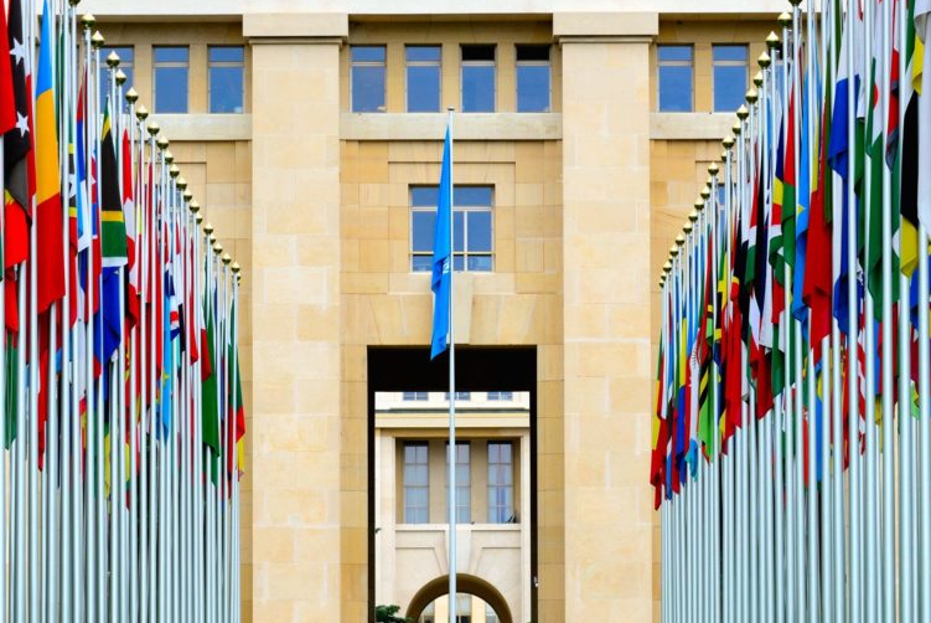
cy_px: 357
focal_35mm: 213
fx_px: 5513
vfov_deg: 6.5
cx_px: 446
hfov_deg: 9.7
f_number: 10
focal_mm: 125
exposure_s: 1/125
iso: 250
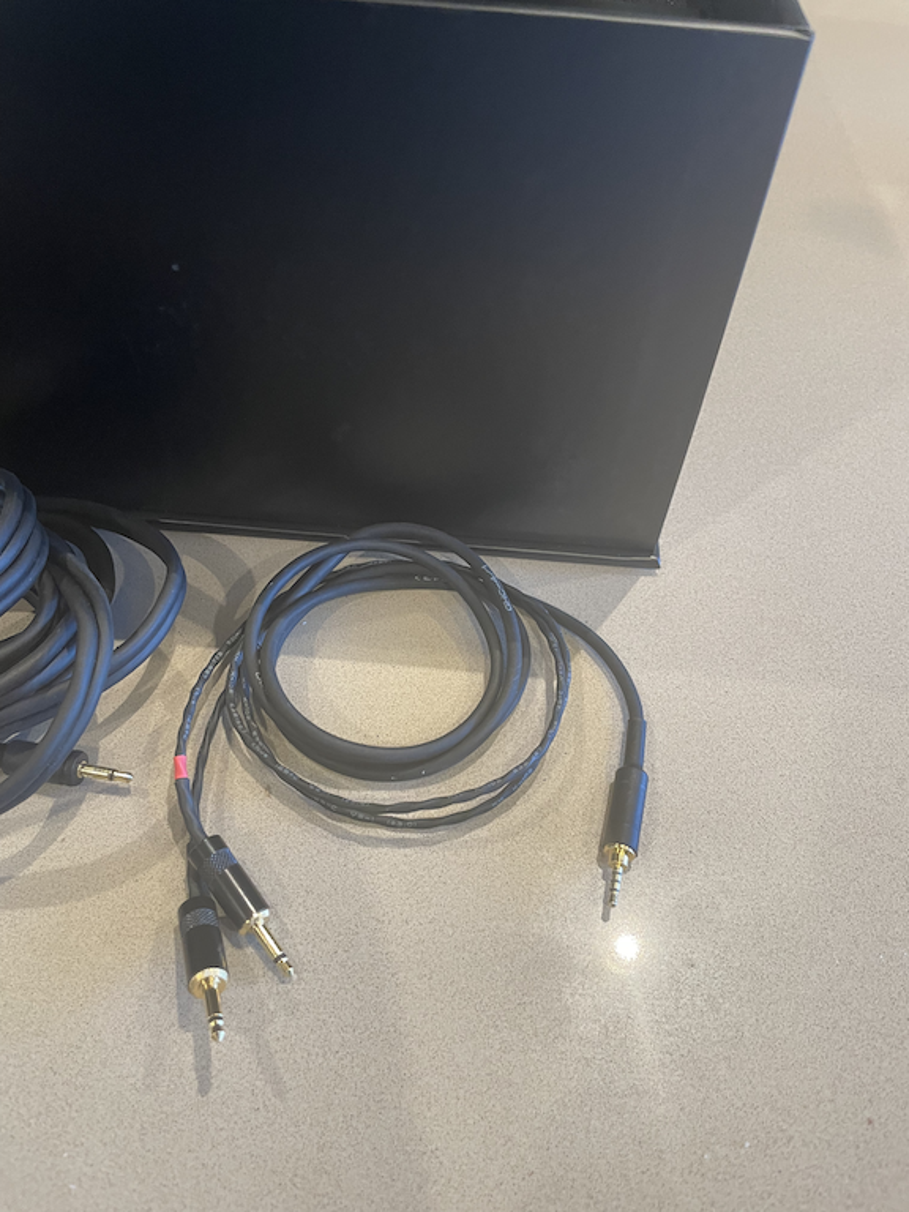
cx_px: 454
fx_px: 910
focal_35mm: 26
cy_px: 606
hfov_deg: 53.1
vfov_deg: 67.3
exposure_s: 1/60
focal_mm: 4.2
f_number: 1.6
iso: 200
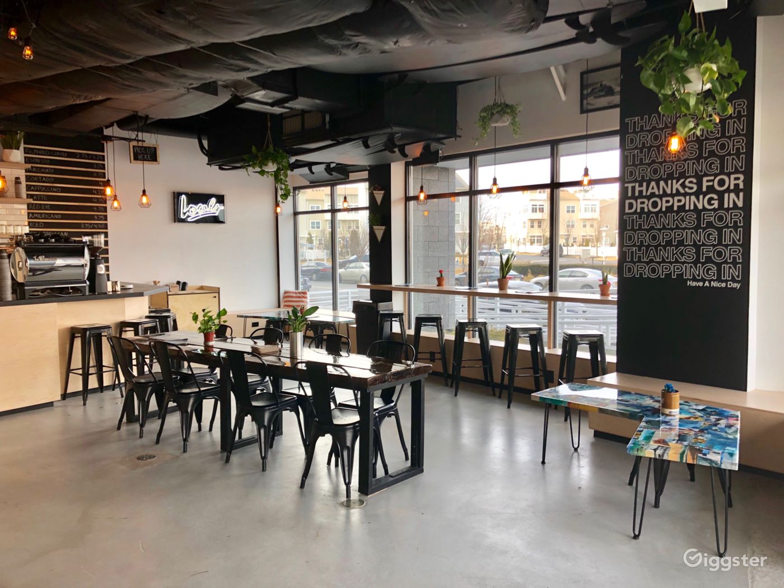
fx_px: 634
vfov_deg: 49.7
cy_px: 294
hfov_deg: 63.4
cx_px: 392
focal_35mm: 28
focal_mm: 3.99
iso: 50
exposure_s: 1/120
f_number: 1.8
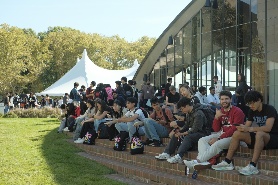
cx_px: 139
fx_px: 409
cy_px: 92
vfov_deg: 25.5
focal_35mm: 53
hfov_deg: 37.5
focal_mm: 35
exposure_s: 1/1800
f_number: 2.8
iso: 400
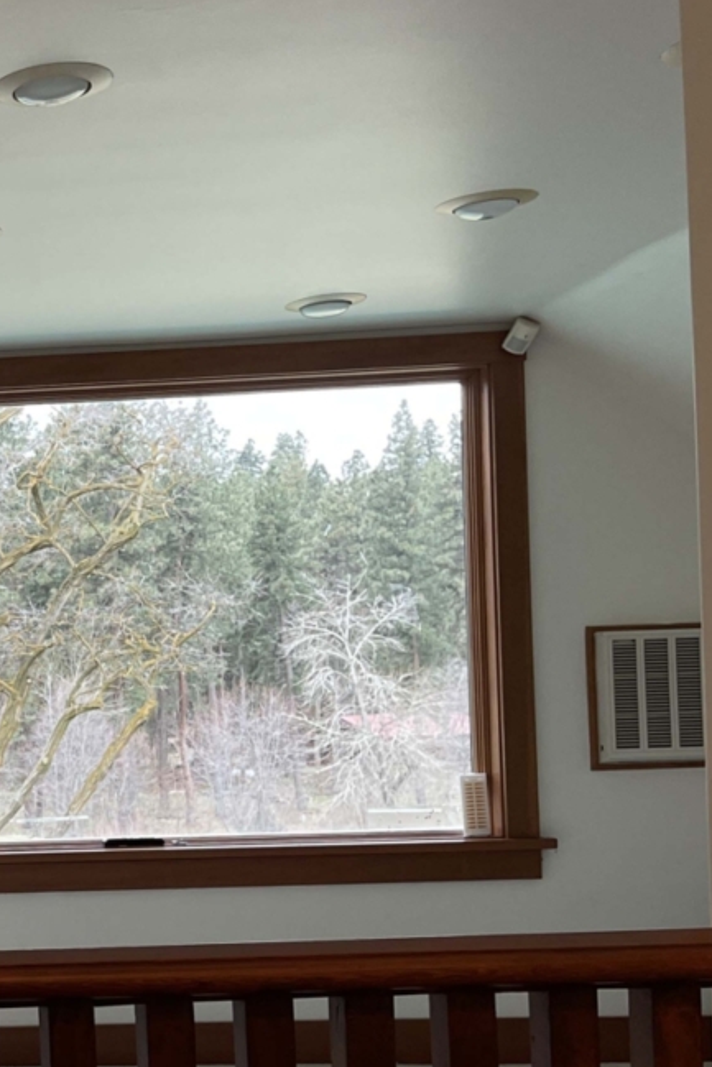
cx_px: -416
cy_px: 779
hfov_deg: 18.4
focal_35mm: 64
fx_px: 1898
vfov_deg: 31.0
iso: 125
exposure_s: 1/60
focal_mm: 5.1
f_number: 1.6
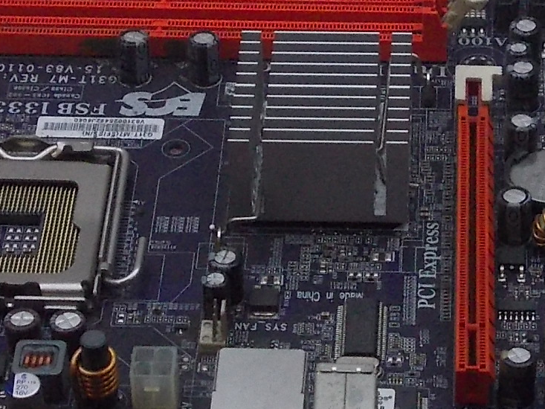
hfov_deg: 12.5
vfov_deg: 9.4
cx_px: 410
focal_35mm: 158
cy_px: 147
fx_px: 2488
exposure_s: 1/250
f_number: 3.6
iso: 320
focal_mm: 7.2
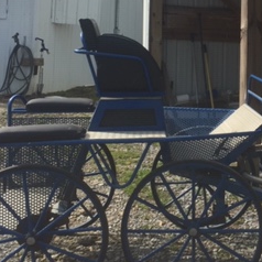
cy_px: 55
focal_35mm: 69
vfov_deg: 24.6
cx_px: 230
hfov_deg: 24.4
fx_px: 591
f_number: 2.2
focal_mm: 4.15
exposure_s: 1/1364
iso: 32
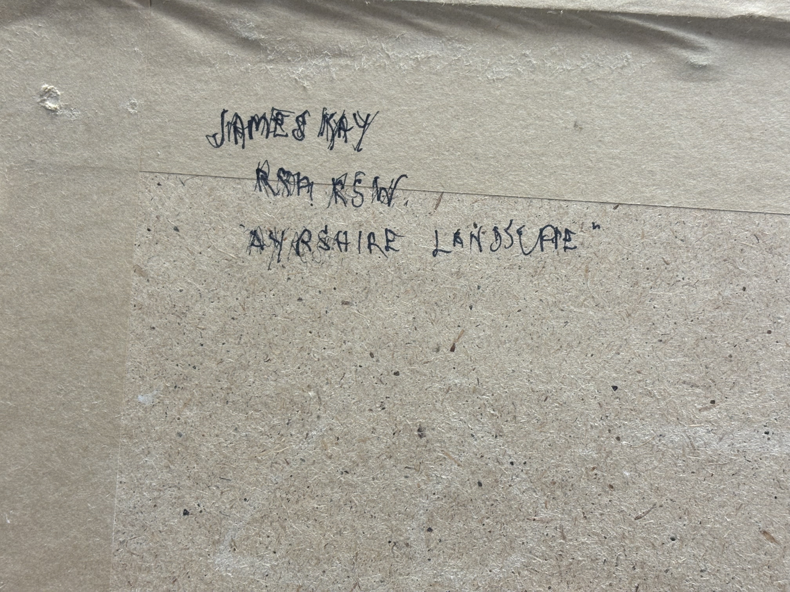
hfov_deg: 36.8
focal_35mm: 52
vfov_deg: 28.0
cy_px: 296
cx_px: 395
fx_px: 1187
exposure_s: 1/50
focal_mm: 5.96
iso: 40
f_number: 1.6
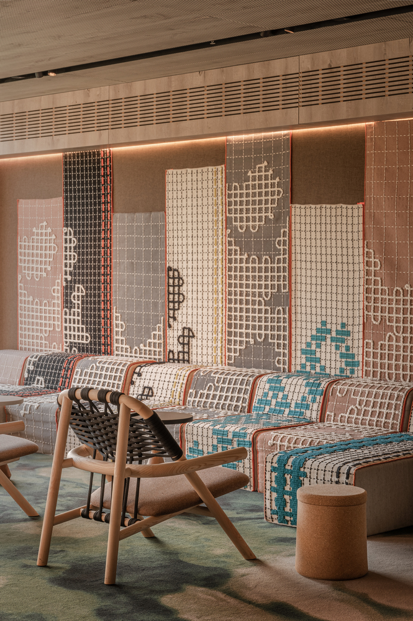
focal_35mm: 69
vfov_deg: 29.3
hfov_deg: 19.7
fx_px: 1189
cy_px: 310
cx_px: 206
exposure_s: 1/50
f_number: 8
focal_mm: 69
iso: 200
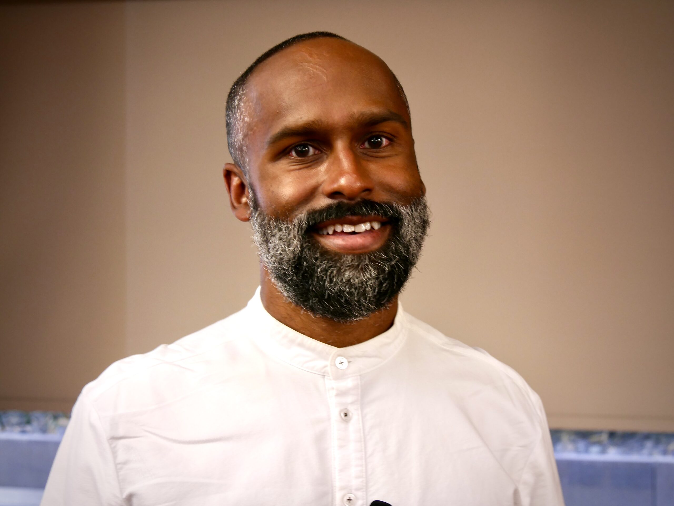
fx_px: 1441
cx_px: 337
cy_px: 253
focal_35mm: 74
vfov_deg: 19.9
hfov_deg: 26.3
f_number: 4.6
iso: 400
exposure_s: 1/25
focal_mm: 37
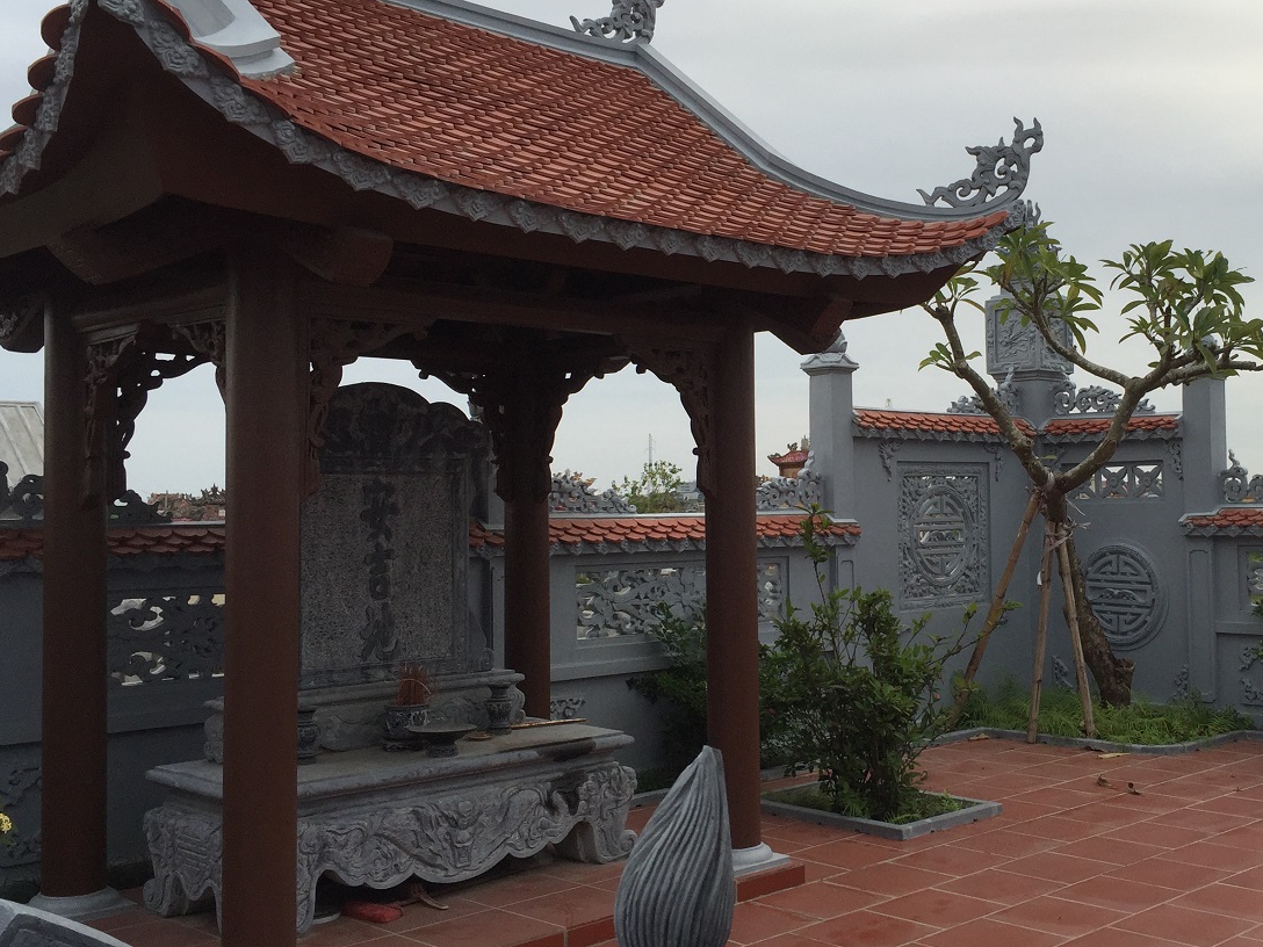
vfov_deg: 36.0
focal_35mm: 40
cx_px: 829
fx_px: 1459
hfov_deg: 46.2
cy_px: 453
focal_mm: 4.15
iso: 32
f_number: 2.2
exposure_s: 1/304
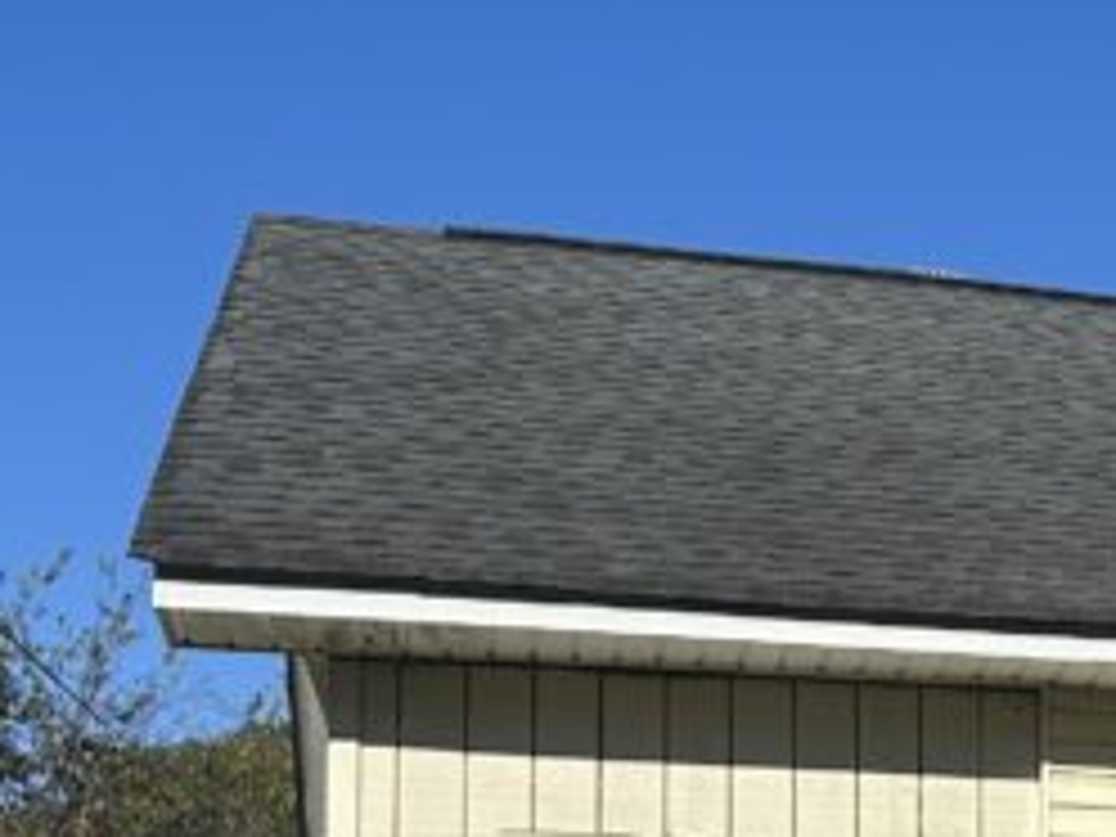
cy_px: 1004
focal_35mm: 99
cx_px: 1782
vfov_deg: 14.5
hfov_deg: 17.4
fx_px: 3192
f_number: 1.78
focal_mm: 6.86
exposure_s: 1/5848
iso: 80
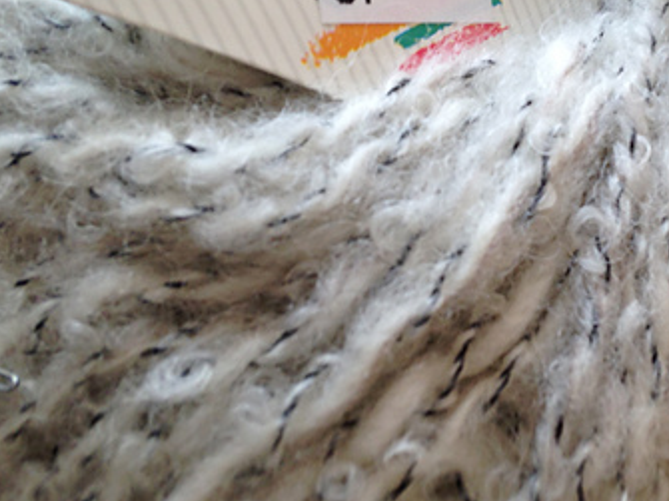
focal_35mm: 63
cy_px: 136
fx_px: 1217
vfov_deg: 23.1
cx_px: 521
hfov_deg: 30.1
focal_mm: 4.12
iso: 50
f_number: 2.4
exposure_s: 1/60
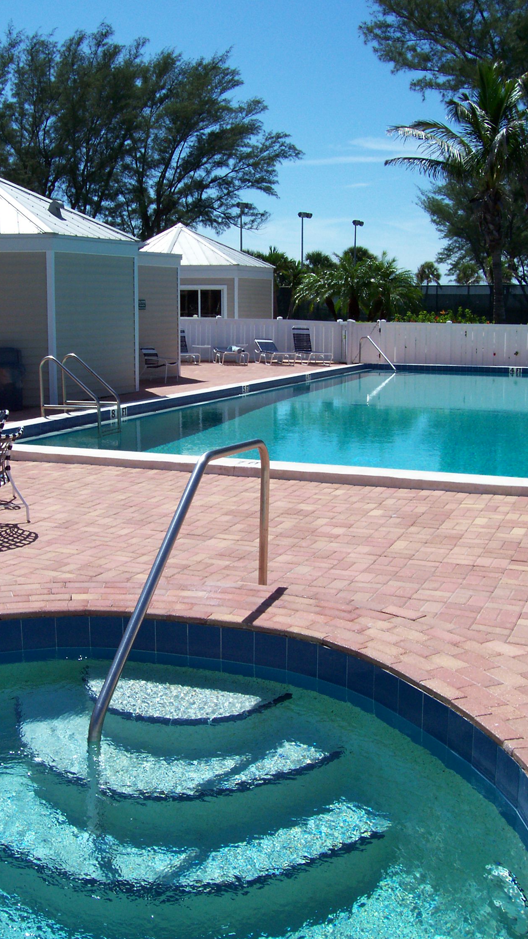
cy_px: 481
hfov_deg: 31.2
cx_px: 235
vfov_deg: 52.8
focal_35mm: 38
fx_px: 946
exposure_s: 1/755
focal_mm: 5.6
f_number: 5.1
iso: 80
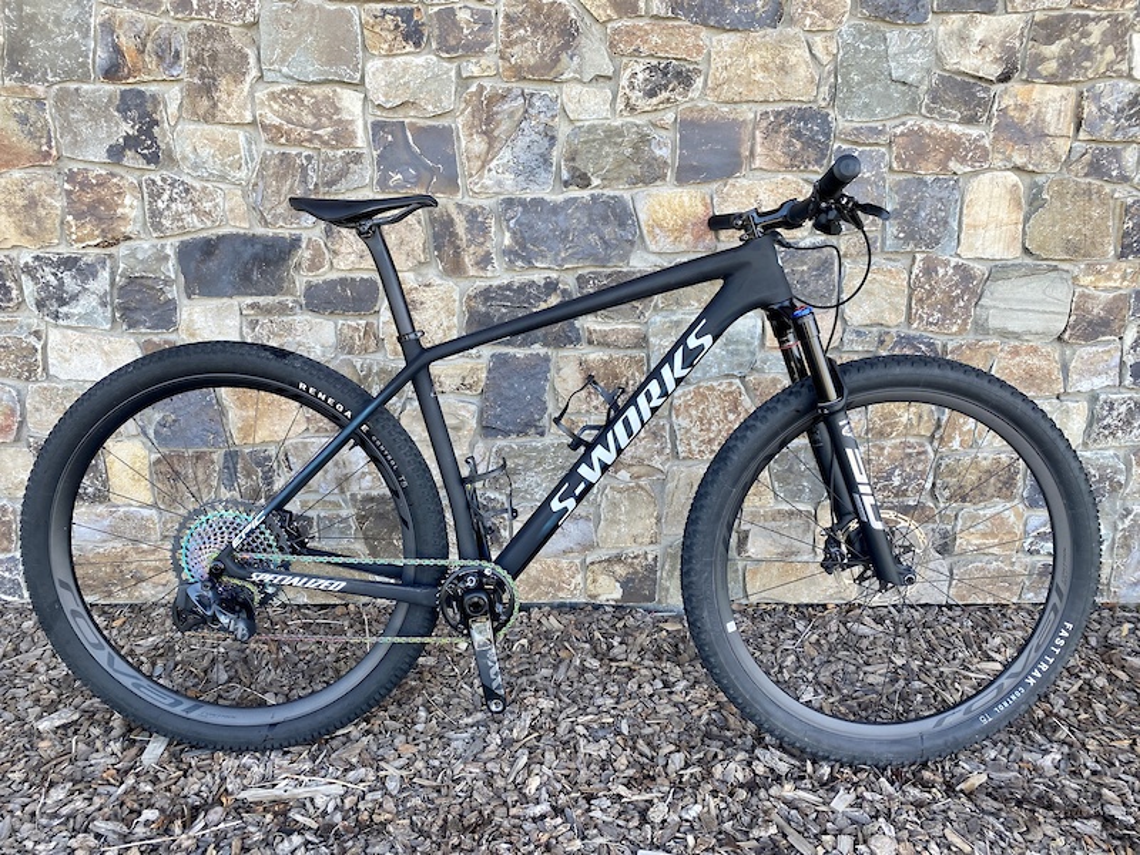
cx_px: 570
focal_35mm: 26
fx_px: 856
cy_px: 428
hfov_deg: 67.3
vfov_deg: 53.1
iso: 32
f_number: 1.8
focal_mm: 4.25
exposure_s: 1/122
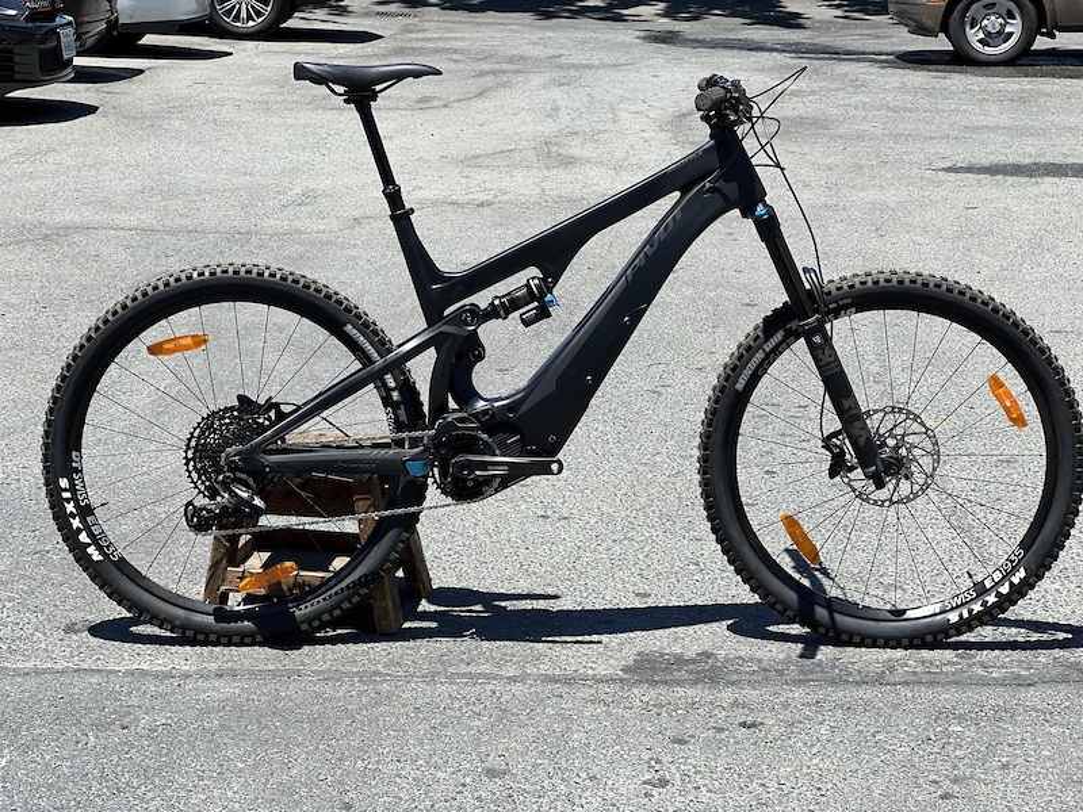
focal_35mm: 77
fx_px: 2409
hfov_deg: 25.3
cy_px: 406
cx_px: 542
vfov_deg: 19.1
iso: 32
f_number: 2.8
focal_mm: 9
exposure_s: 1/513
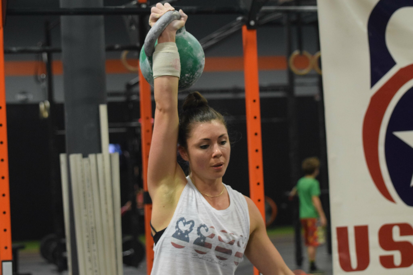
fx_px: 1290
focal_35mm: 112
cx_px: 206
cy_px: 138
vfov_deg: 12.2
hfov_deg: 18.2
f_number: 4.5
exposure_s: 1/160
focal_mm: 75
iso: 3200
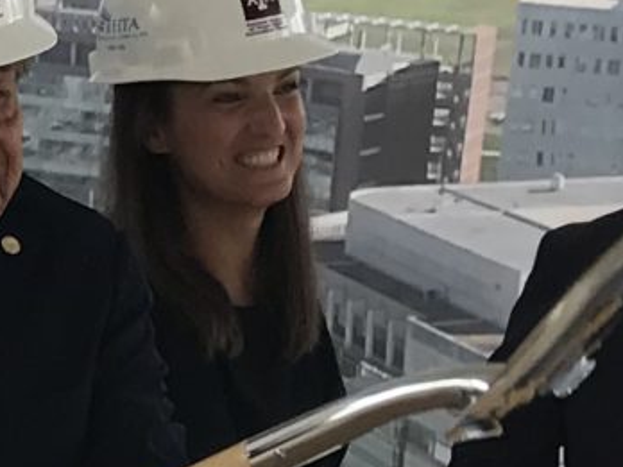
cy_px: 743
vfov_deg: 7.1
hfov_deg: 8.9
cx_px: -750
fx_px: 3707
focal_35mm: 206
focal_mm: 3.99
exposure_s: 1/322
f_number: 1.8
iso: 20
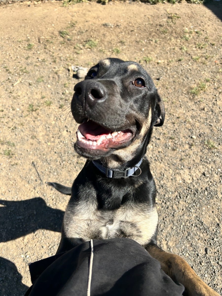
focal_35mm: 26
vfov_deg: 67.3
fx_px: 222
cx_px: 111
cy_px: 148
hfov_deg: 53.1
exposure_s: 1/2404
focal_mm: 5.7
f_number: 1.5
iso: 50
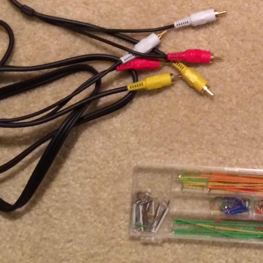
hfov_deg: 18.5
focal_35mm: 92
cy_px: -74
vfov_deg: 17.7
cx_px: 246
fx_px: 791
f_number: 2.2
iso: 250
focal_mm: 4.12
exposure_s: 1/30
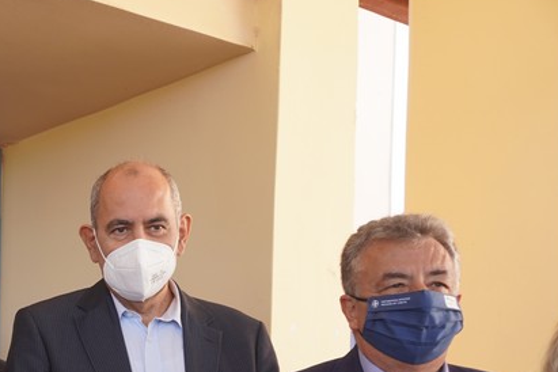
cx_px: -79
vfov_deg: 23.0
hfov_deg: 31.1
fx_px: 868
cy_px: 392
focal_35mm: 56
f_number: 4
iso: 160
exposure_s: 1/160
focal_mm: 16
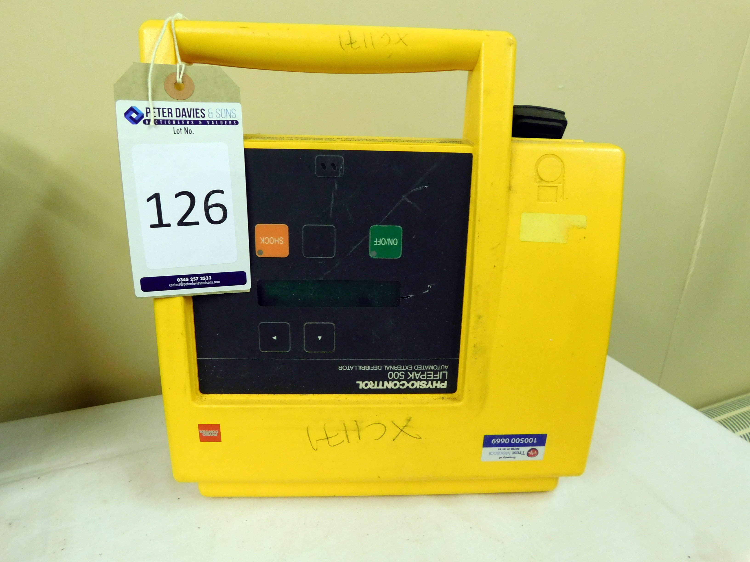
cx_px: 375
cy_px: 281
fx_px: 520
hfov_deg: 71.6
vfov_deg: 56.8
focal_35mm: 24
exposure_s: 1/30
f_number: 3
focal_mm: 4.1
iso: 280
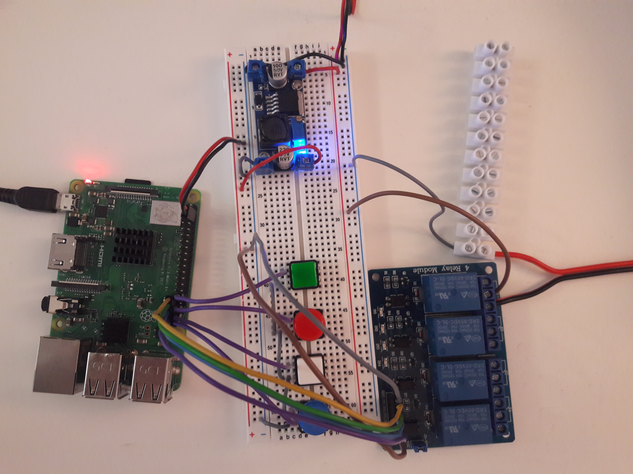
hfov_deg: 63.4
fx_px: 512
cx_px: 316
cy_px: 237
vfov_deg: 49.7
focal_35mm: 28
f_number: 1.9
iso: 160
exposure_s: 1/20
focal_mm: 3.7
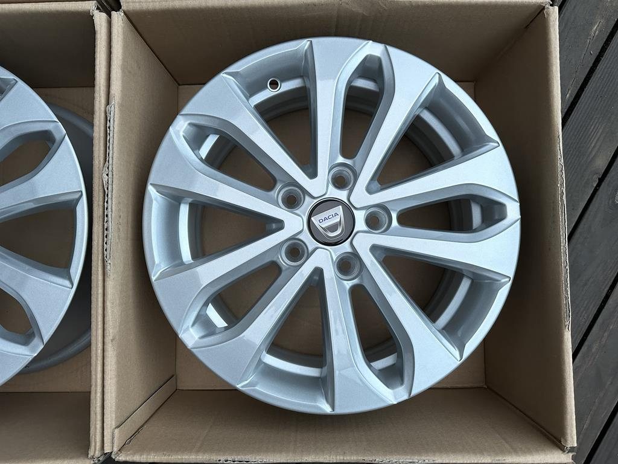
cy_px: 232
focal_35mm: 24
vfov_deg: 56.8
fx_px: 428
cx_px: 309
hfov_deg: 71.6
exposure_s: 1/79
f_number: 1.78
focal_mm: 6.86
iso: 250
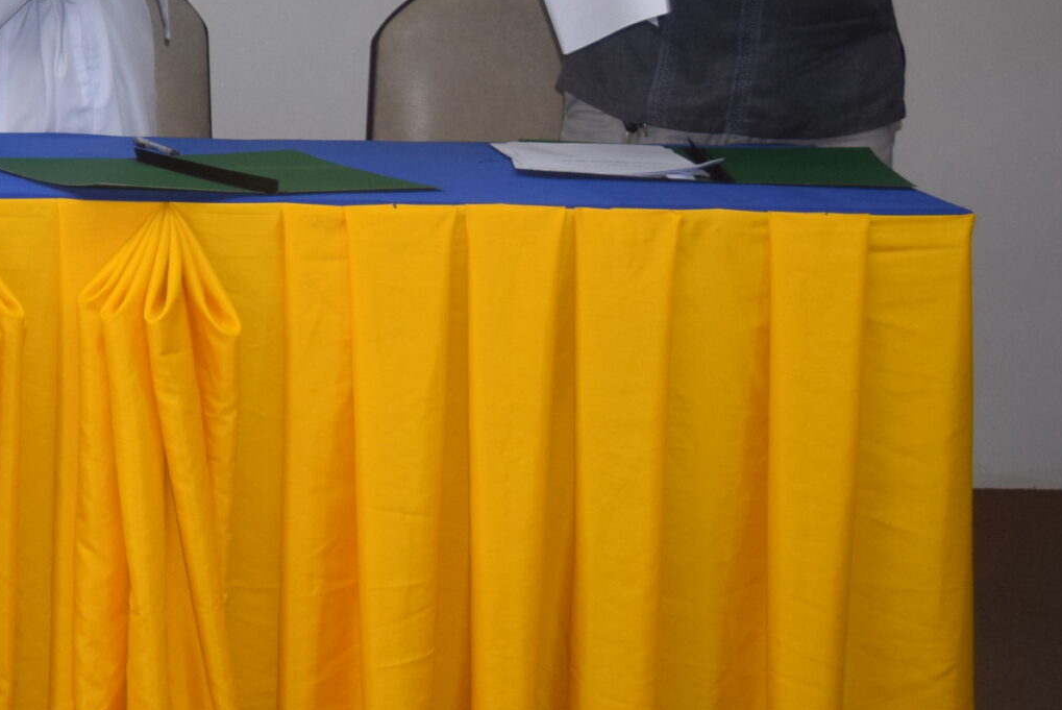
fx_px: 2893
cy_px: -96
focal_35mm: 98
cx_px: -257
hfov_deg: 19.4
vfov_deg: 13.7
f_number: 5
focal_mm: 26
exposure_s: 1/100
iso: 800
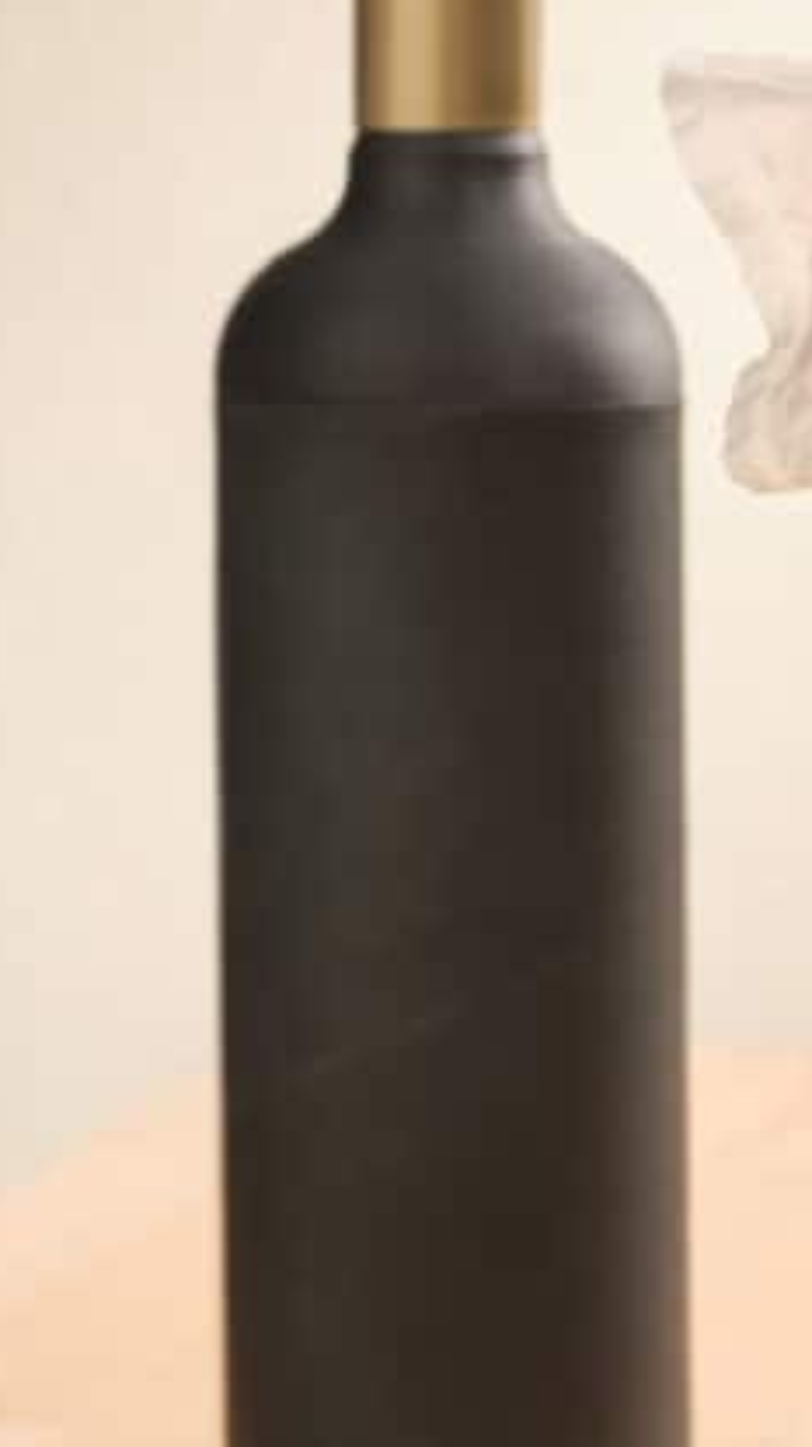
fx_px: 8625
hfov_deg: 5.4
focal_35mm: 225
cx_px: 784
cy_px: 622
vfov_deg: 9.6
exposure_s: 1
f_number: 11
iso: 100
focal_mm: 100
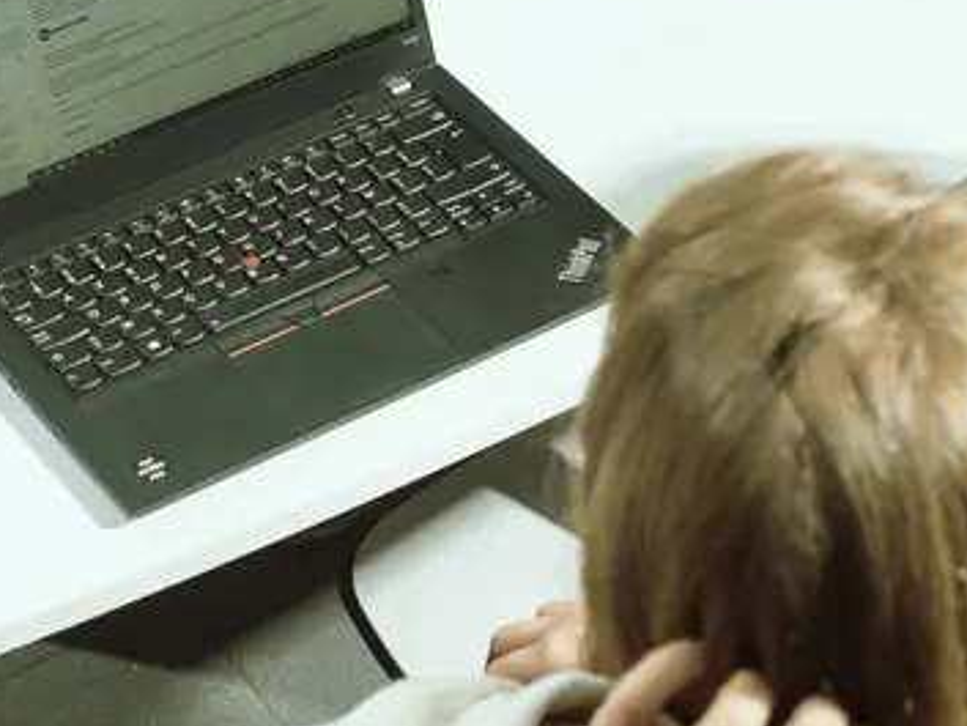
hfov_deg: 15.5
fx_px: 3549
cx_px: 378
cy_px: 244
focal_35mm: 127
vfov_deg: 11.7
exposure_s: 1/60
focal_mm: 35.6
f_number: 5
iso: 400
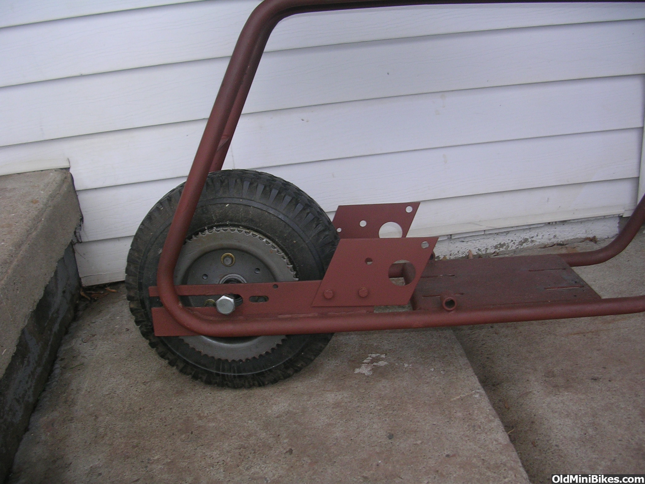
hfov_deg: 49.0
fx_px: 708
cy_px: 242
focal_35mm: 38
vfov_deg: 37.7
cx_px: 322
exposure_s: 1/30
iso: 50
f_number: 2.8
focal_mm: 5.8
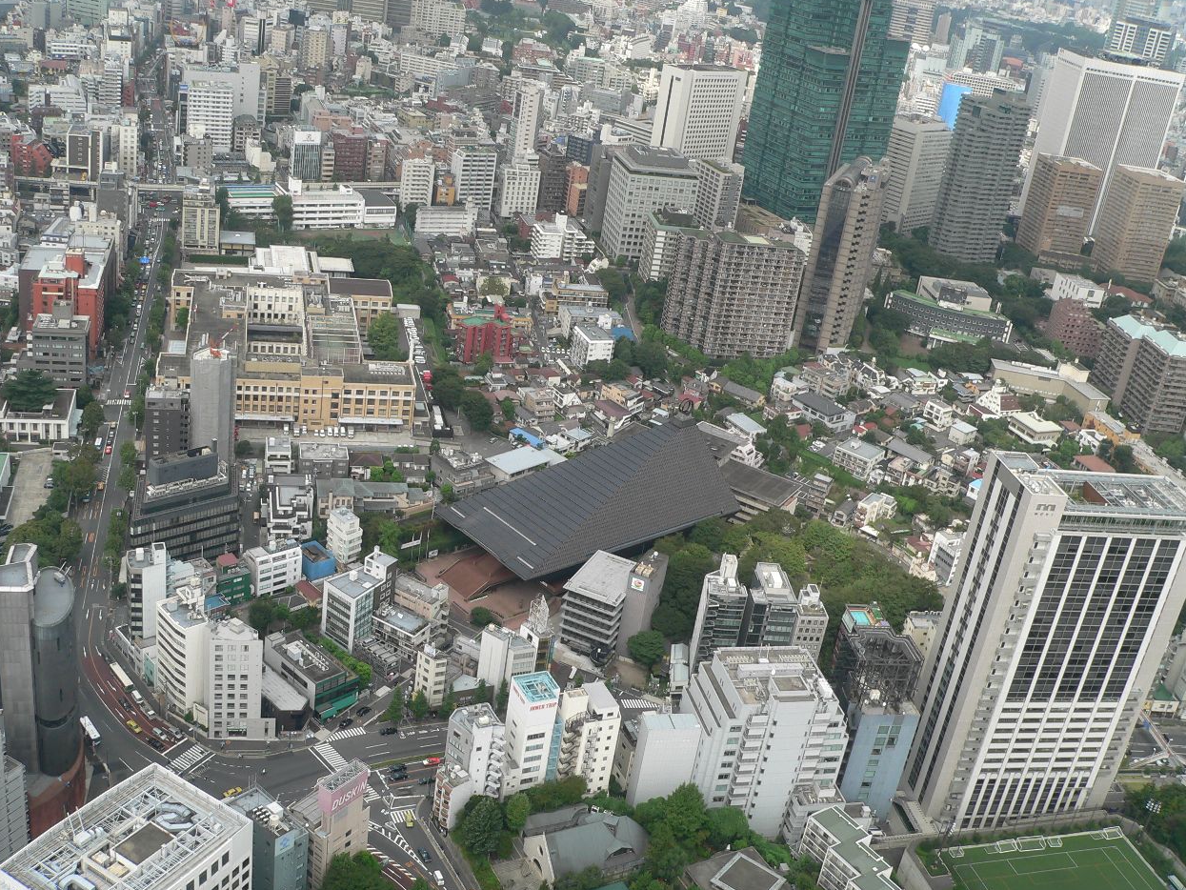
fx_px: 1268
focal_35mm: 37
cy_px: 435
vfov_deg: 38.7
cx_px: 607
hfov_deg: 50.1
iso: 80
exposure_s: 1/320
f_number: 4
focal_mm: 6
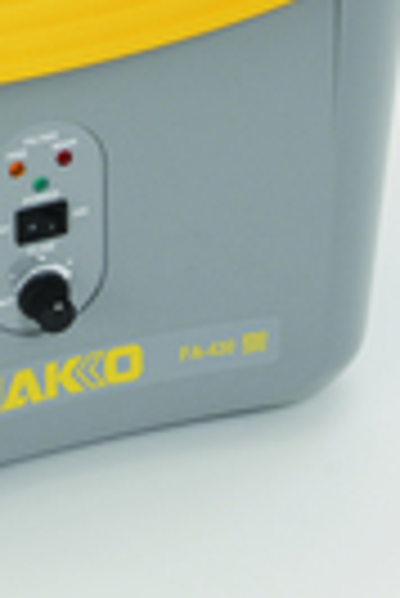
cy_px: -387
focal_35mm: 266
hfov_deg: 5.1
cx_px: -245
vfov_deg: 7.6
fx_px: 4421
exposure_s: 1/160
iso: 100
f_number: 13
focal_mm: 42
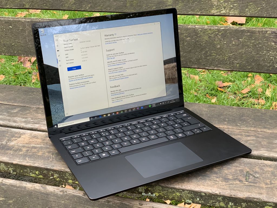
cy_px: 104
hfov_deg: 36.8
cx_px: 138
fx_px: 416
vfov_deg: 28.0
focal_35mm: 52
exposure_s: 1/122
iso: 80
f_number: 2.4
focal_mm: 6
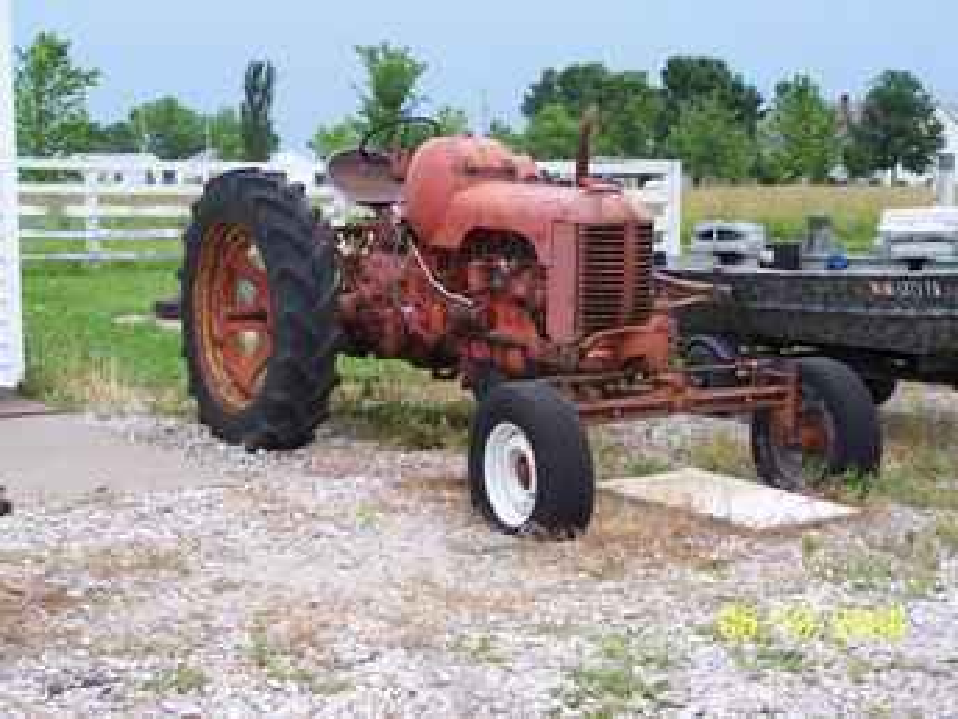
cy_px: 360
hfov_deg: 32.7
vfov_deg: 24.8
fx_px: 1633
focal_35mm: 59
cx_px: 479
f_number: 3.1
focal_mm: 9.8
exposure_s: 1/125
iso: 140
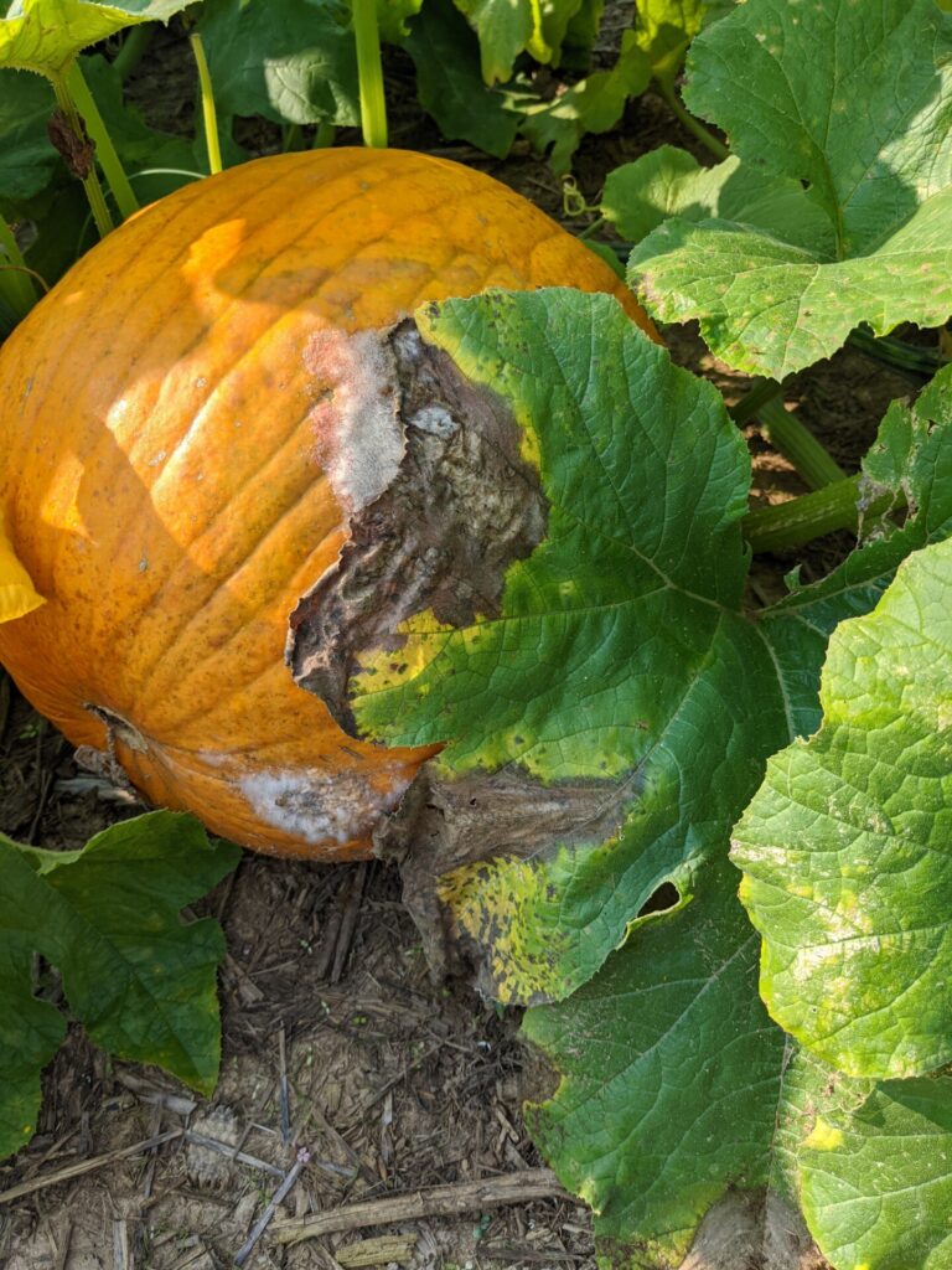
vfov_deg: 65.3
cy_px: 635
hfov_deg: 51.4
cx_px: 476
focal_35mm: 27
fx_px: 990
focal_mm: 4.38
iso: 45
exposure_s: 1/1020
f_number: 1.73
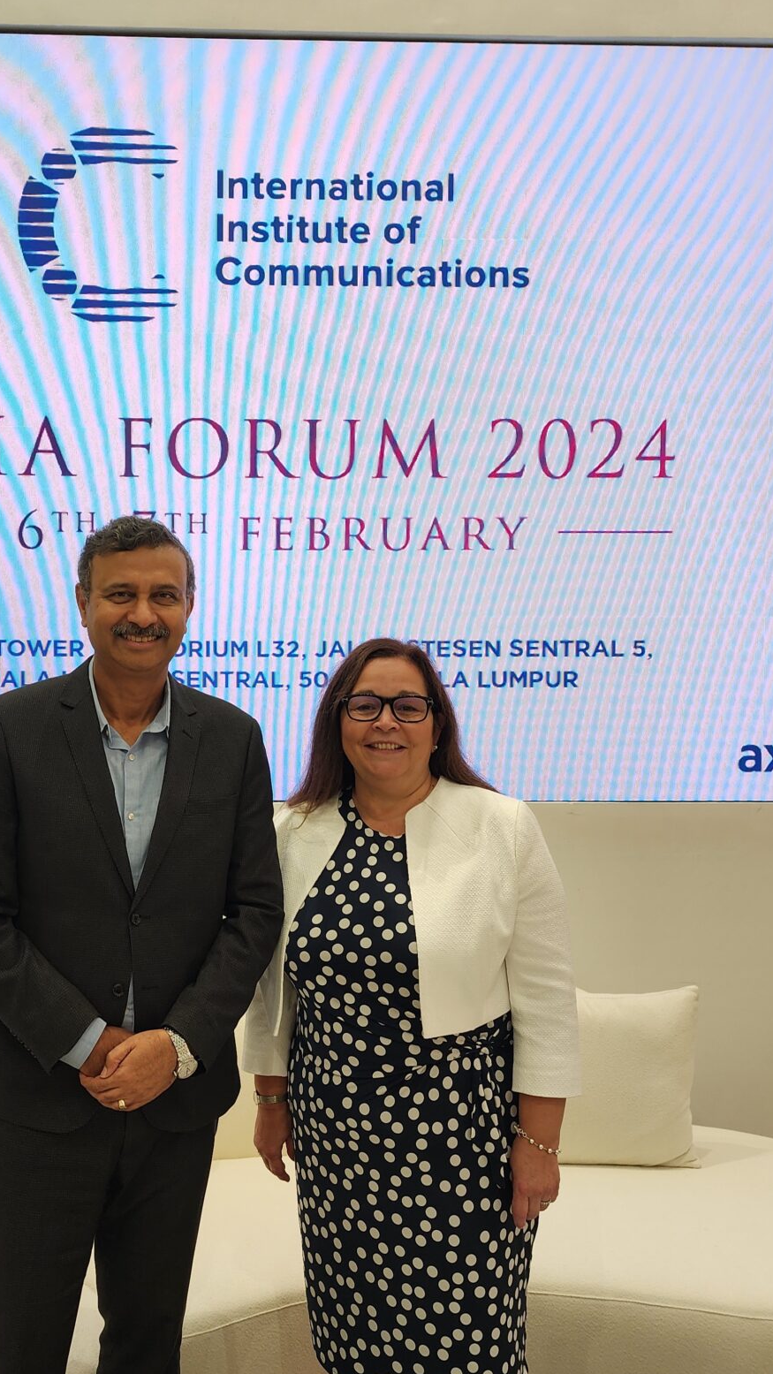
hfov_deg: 35.1
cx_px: 217
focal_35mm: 33
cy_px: 731
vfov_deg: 59.4
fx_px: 1202
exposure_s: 1/100
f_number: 1.8
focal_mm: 6.4
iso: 80
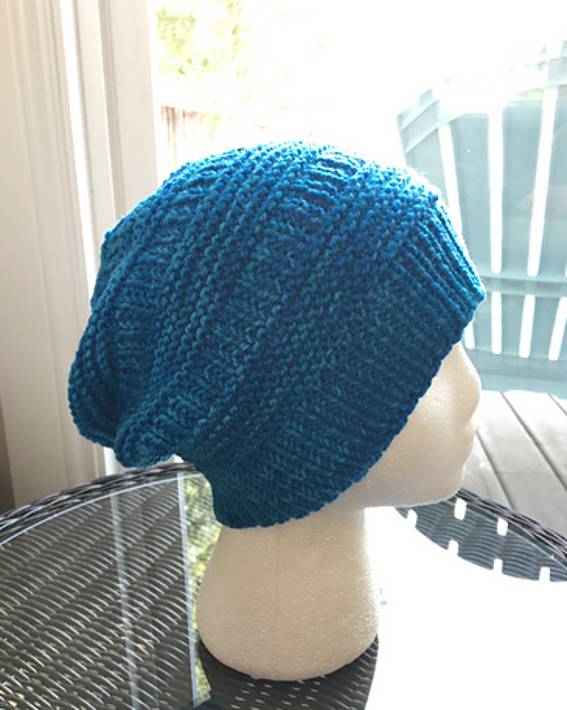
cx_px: 280
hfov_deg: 47.1
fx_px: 651
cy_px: 376
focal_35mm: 31
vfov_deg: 57.2
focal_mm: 4.15
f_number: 2.2
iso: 40
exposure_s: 1/30
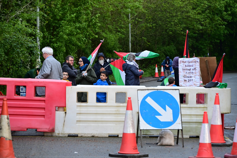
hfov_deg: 15.2
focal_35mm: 135
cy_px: 79
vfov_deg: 10.2
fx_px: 889
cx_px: 118
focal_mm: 135
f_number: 5.6
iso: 2000
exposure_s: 1/160
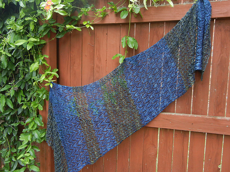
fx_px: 199
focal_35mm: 30
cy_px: 86
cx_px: 115
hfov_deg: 60.0
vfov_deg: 46.8
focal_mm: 5.4
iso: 275
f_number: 3.5
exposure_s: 1/60
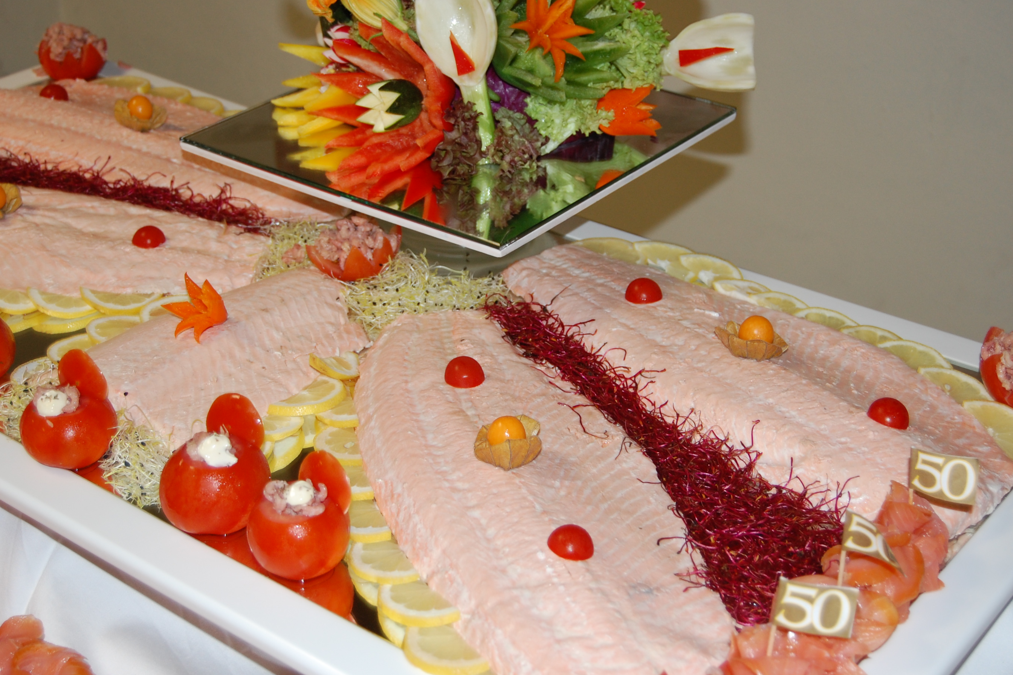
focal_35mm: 57
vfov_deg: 23.8
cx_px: 478
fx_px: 1604
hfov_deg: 35.0
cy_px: 314
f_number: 4.5
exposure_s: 1/60
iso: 400
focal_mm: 34
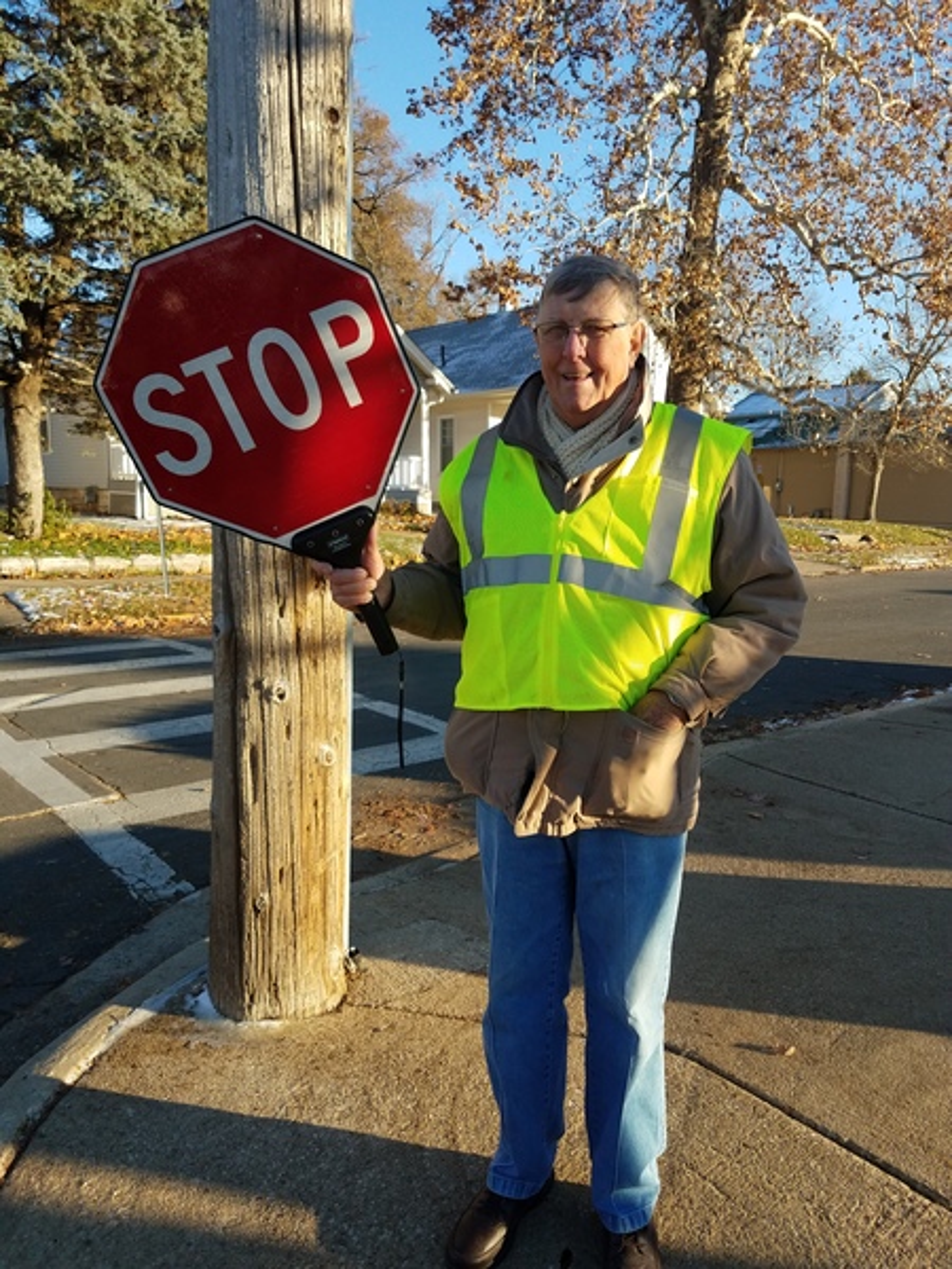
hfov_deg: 53.1
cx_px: 476
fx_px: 953
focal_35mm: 26
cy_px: 634
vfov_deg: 67.3
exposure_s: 1/676
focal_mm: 4.2
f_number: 1.7
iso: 40
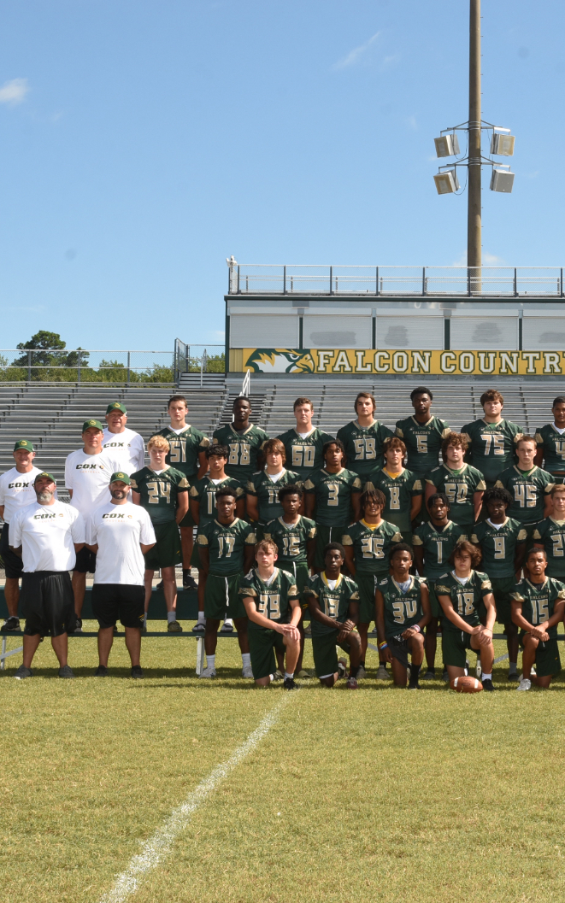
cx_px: 466
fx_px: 1768
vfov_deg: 28.7
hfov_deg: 18.0
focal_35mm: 72
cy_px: 454
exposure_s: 1/250
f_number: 14
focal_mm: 31
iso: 320
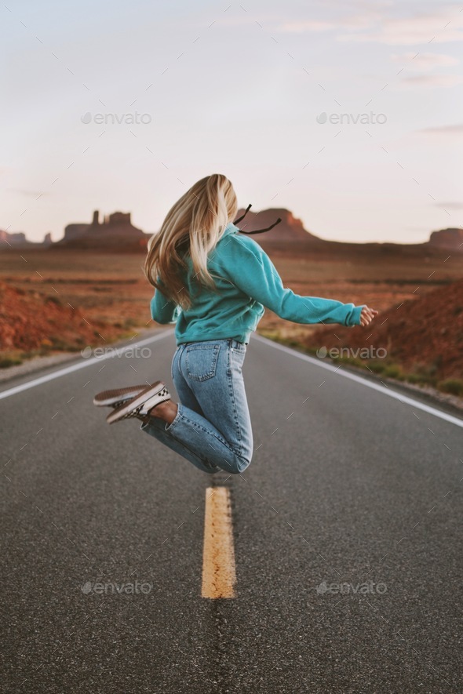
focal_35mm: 52
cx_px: 232
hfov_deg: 25.8
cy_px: 347
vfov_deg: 37.9
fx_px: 1013
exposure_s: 1/640
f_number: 1.8
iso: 200
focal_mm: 35
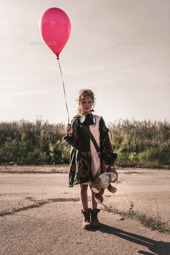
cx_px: 85
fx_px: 226
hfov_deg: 41.1
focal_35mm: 32
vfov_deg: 58.7
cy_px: 128
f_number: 3.2
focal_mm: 32
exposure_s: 1/2500
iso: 100
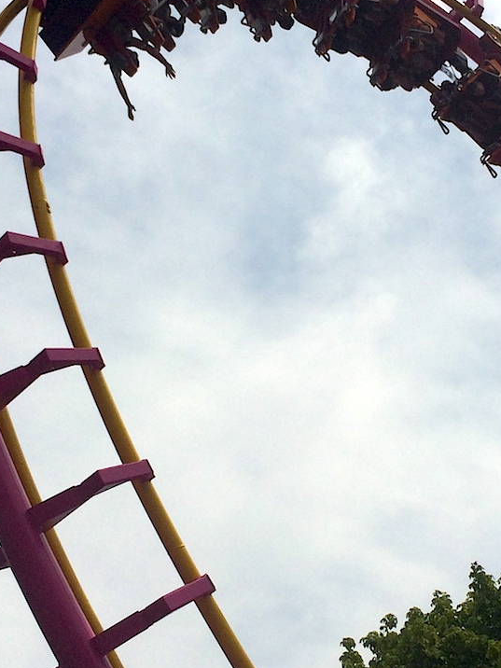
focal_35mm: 67
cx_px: 323
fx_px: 1293
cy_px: 367
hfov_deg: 21.9
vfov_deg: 29.0
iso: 40
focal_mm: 4.12
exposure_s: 1/10309
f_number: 2.2
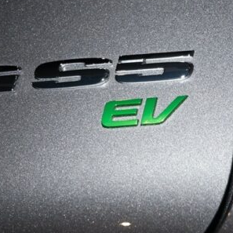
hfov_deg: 13.4
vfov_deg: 13.8
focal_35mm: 126
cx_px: -67
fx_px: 960
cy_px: 93
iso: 500
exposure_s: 1/125
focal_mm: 28.9
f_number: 3.2
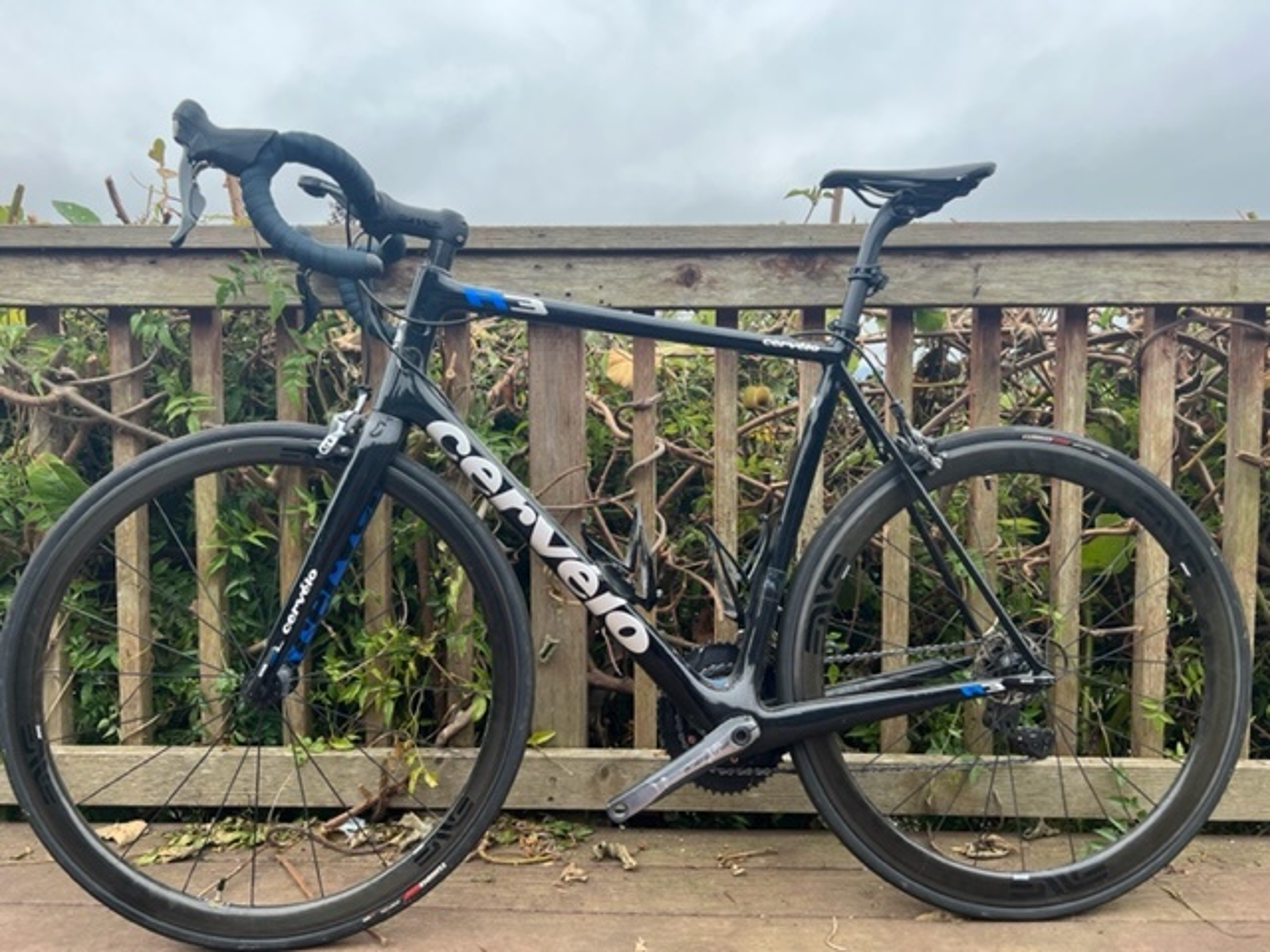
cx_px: 635
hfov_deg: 67.3
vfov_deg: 53.1
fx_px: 954
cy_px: 476
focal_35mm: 26
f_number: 1.5
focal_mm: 5.7
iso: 40
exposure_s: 1/196
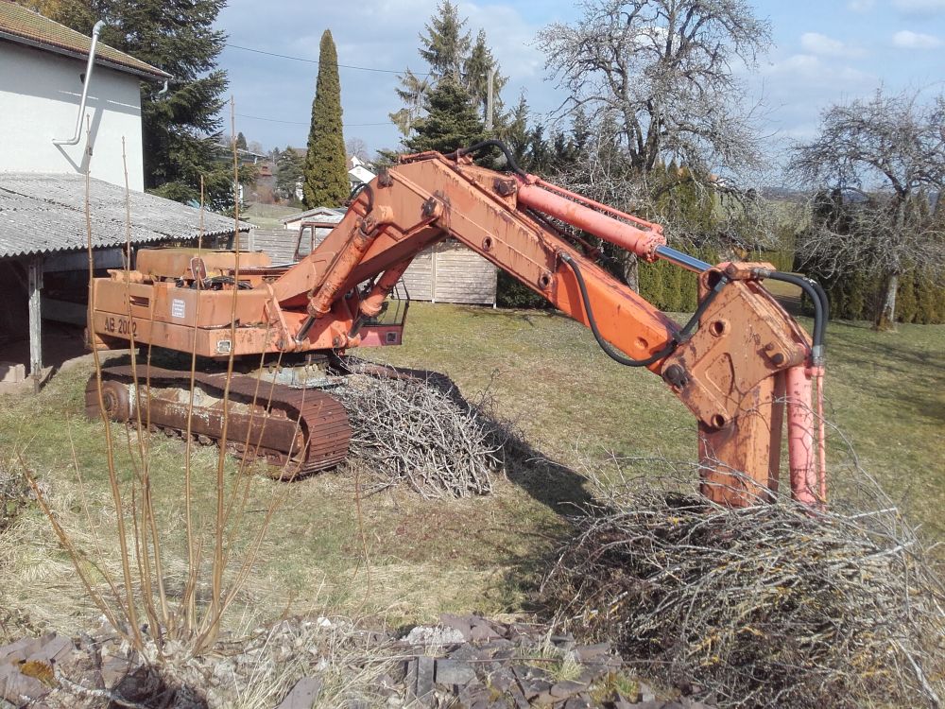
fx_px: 846
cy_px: 354
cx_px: 472
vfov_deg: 45.4
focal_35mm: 31
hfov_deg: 58.4
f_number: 2.2
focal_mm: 3.31
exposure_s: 1/993
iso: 50
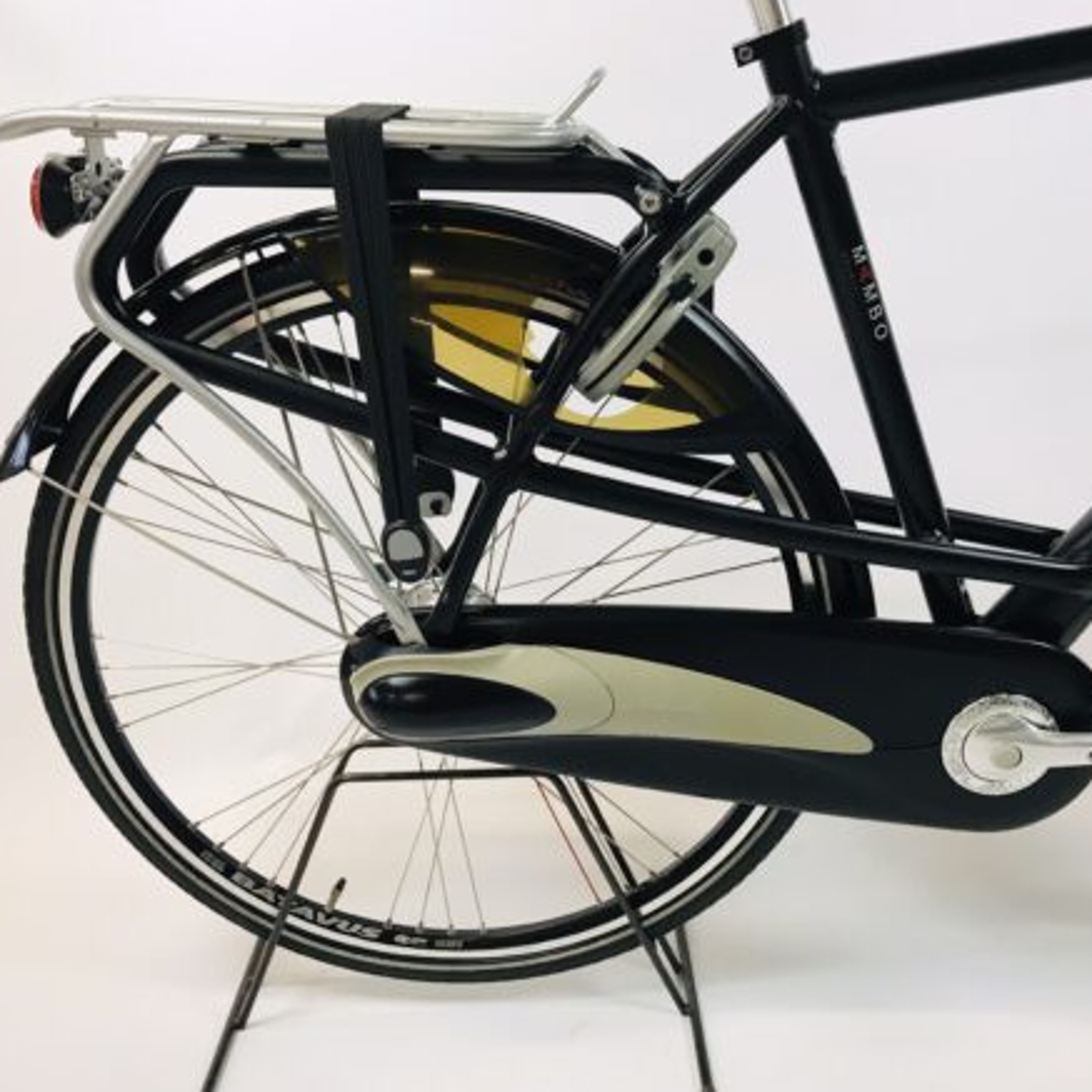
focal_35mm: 34
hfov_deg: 48.4
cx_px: 600
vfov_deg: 48.4
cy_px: 560
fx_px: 1213
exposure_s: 1/33
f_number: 1.8
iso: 40
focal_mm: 3.99
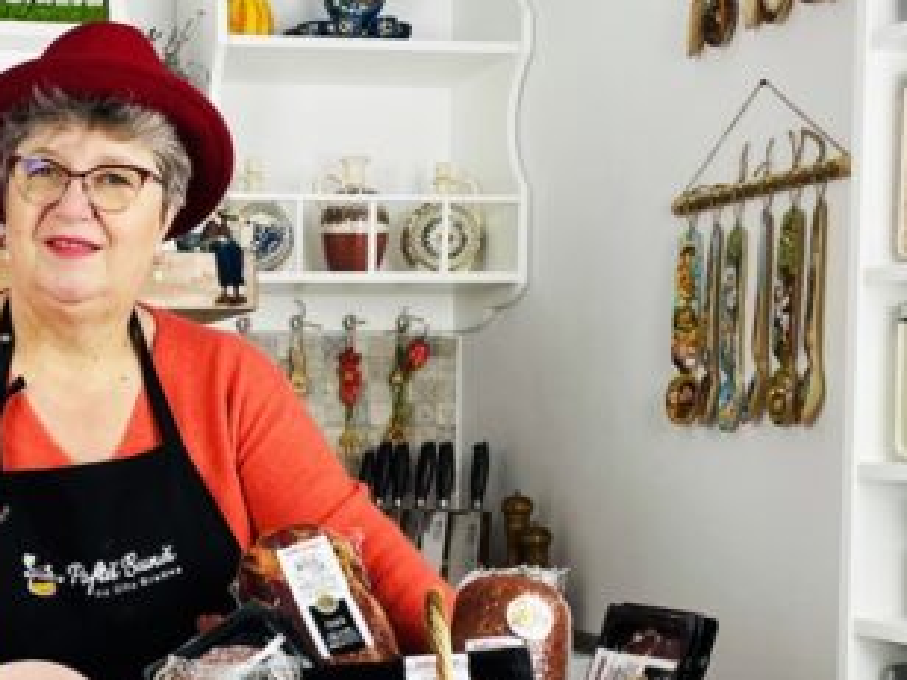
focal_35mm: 59
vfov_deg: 24.3
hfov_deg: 31.3
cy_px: 578
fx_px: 1546
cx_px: 100
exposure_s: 1/100
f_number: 1.6
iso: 80
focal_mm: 4.2
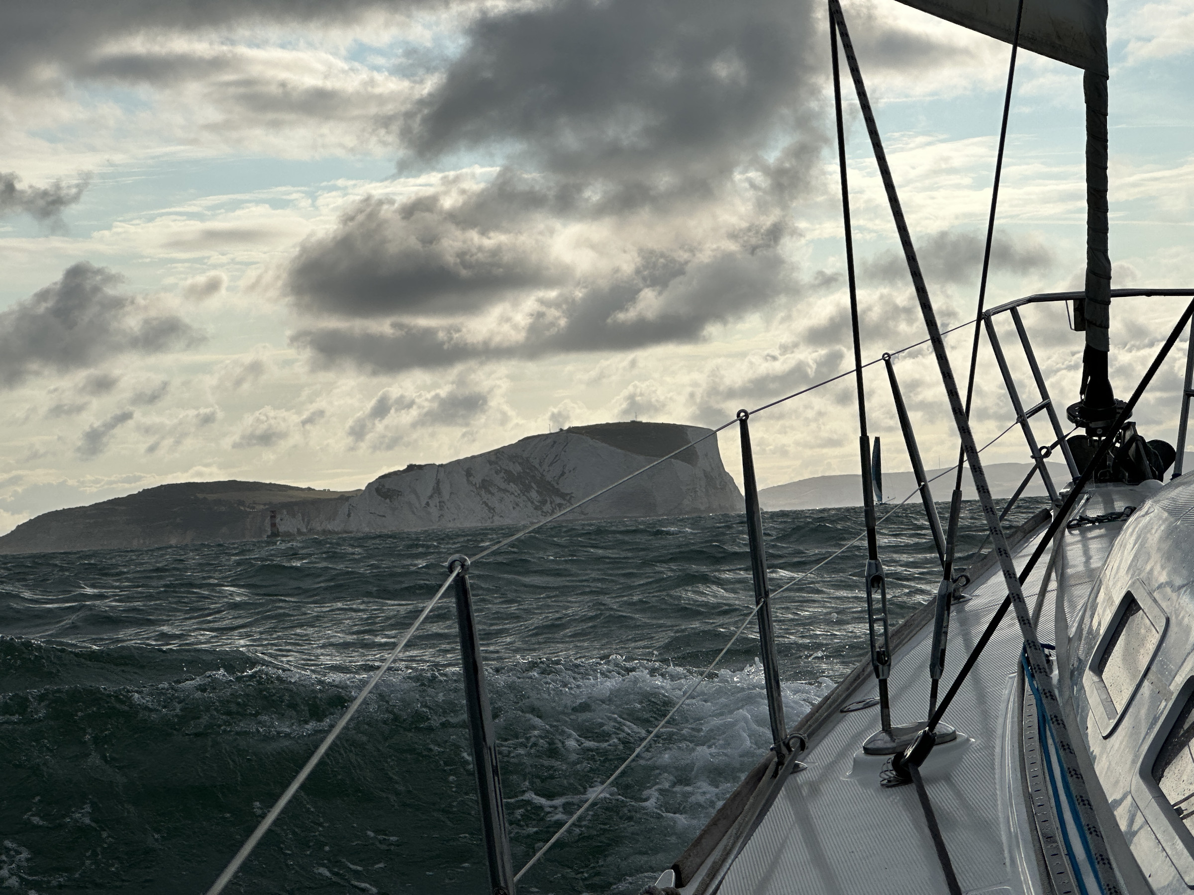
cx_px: 597
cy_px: 448
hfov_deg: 25.3
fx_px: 2656
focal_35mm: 77
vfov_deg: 19.1
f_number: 2.8
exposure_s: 1/3311
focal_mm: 9
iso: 32
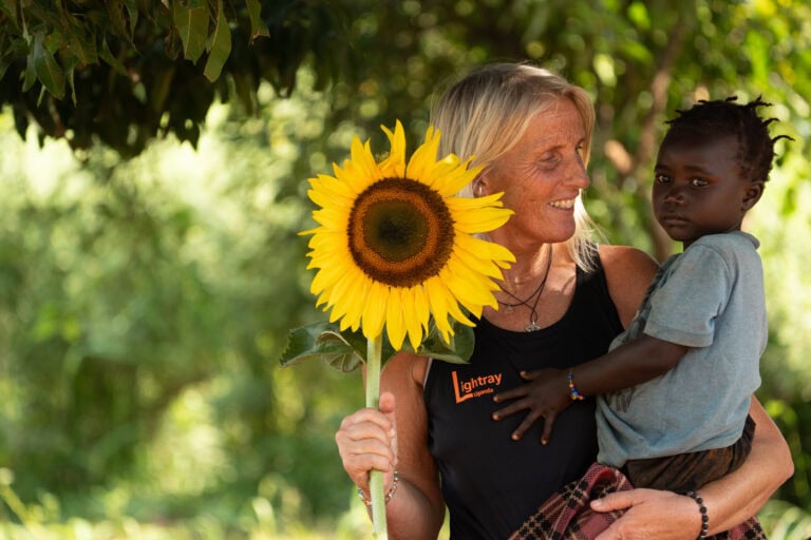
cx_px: 406
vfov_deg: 5.5
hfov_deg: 8.2
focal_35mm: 252
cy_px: 270
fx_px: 5677
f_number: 5.6
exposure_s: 1/320
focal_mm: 252
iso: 640
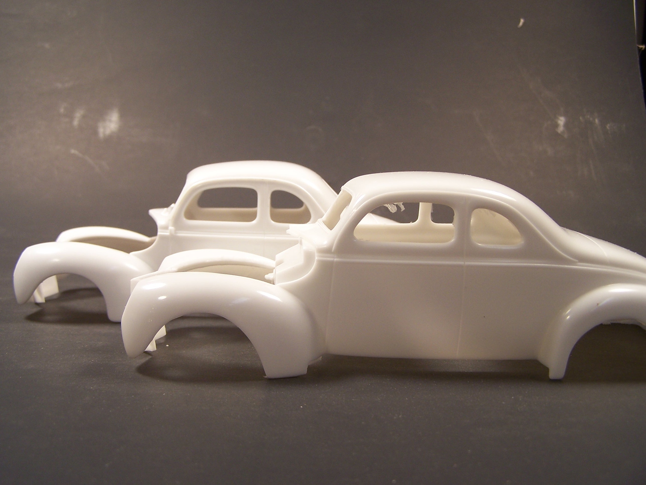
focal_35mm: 38
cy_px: 242
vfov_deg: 37.7
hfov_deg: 49.0
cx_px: 323
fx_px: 709
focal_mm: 6.3
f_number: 2.8
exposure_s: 1/90
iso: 80
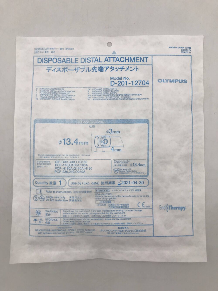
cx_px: 109
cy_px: 146
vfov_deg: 63.4
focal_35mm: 28
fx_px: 235
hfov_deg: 49.8
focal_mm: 3.99
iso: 20
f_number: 1.8
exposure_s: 1/425
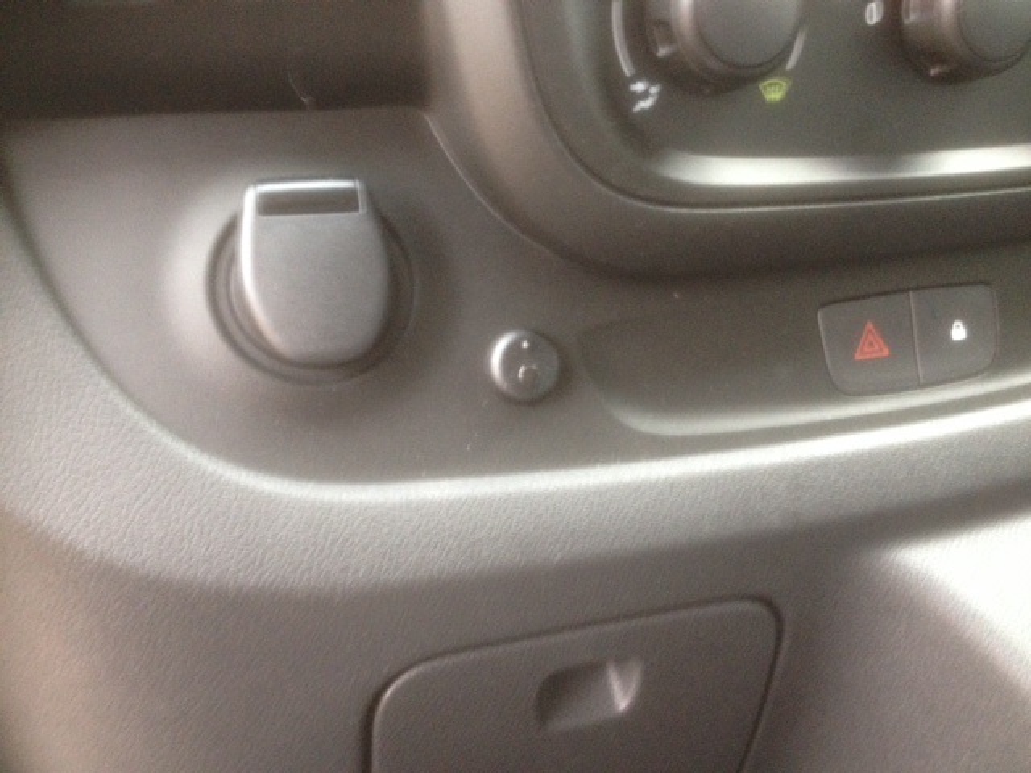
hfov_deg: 52.6
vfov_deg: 40.7
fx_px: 1042
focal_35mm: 35
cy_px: 386
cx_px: 516
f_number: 2.4
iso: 250
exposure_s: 1/20
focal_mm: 4.28
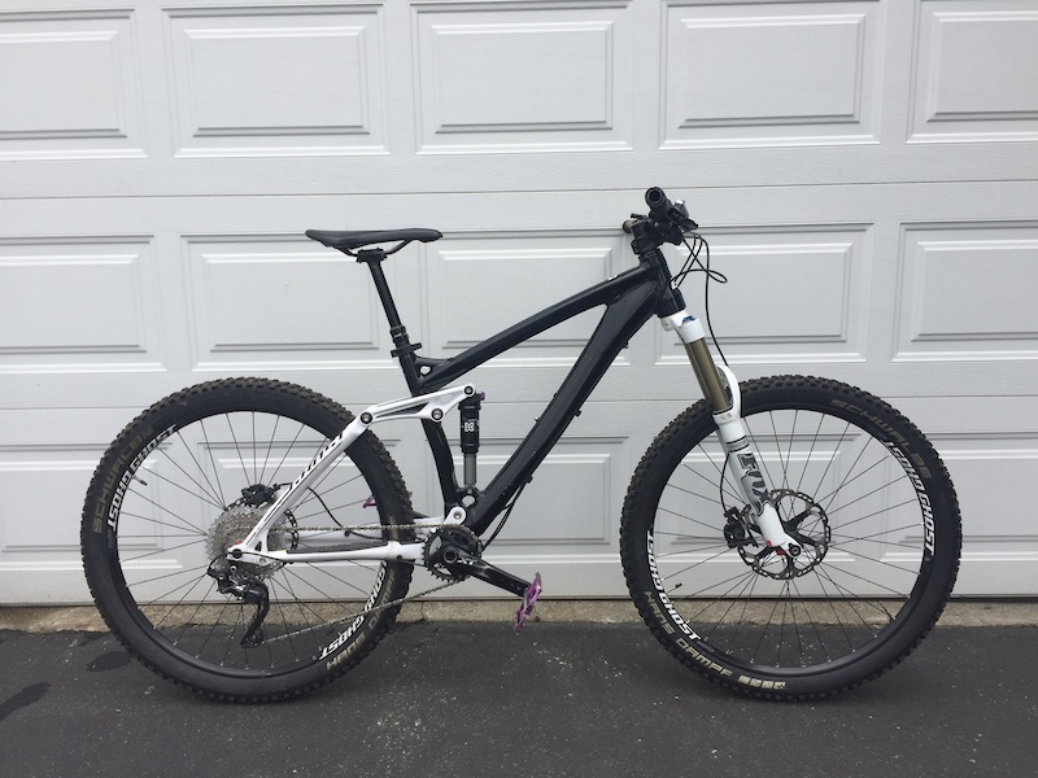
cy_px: 389
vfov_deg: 48.2
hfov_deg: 61.7
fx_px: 870
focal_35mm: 29
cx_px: 519
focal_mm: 4.15
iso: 32
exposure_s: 1/465
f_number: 2.2
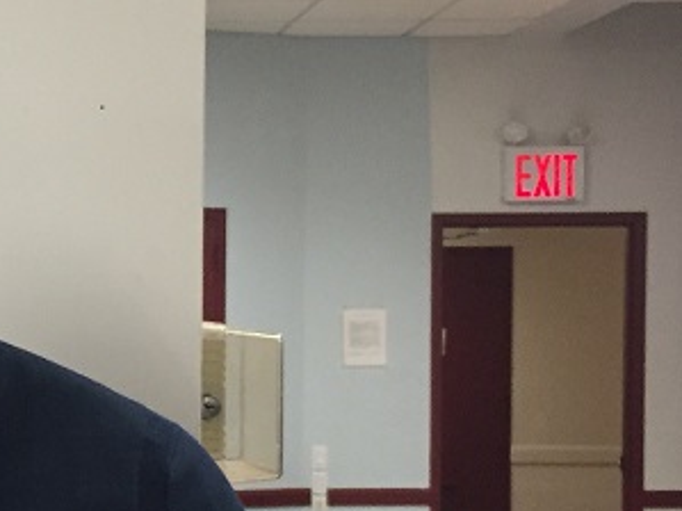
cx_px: -137
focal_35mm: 97
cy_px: 376
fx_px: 1910
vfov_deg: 15.2
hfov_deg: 19.1
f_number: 2.2
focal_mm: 4.15
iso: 160
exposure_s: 1/30
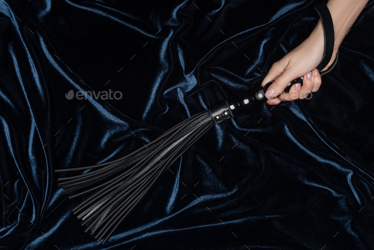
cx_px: 187
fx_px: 520
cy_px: 125
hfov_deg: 39.6
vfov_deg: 27.0
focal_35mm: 50
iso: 125
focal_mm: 50
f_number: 9
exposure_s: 1/160
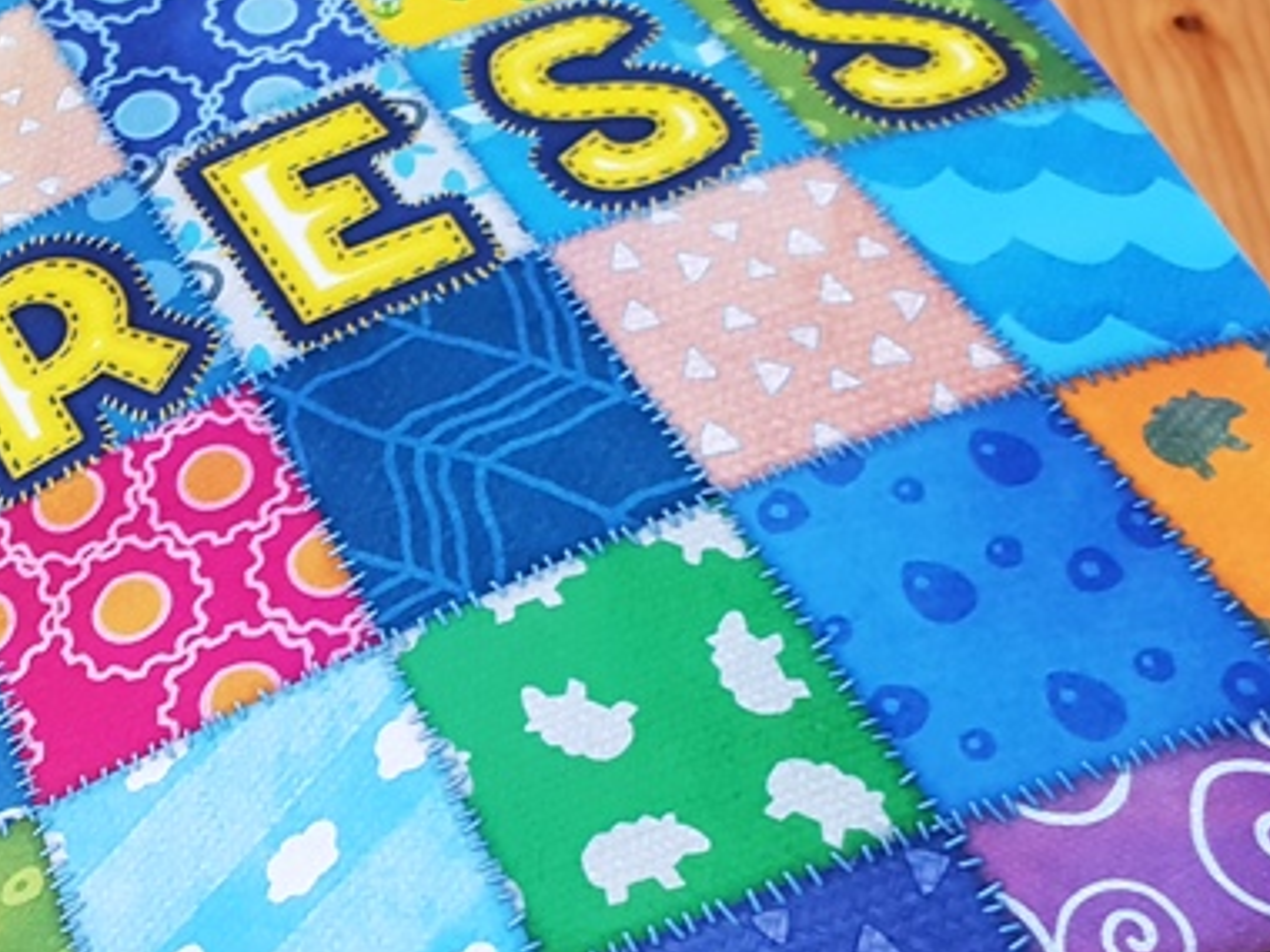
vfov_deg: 20.7
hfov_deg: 26.5
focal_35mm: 70
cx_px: 40
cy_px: 825
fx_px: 2568
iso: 320
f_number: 2.4
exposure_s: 1/25
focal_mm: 4.3
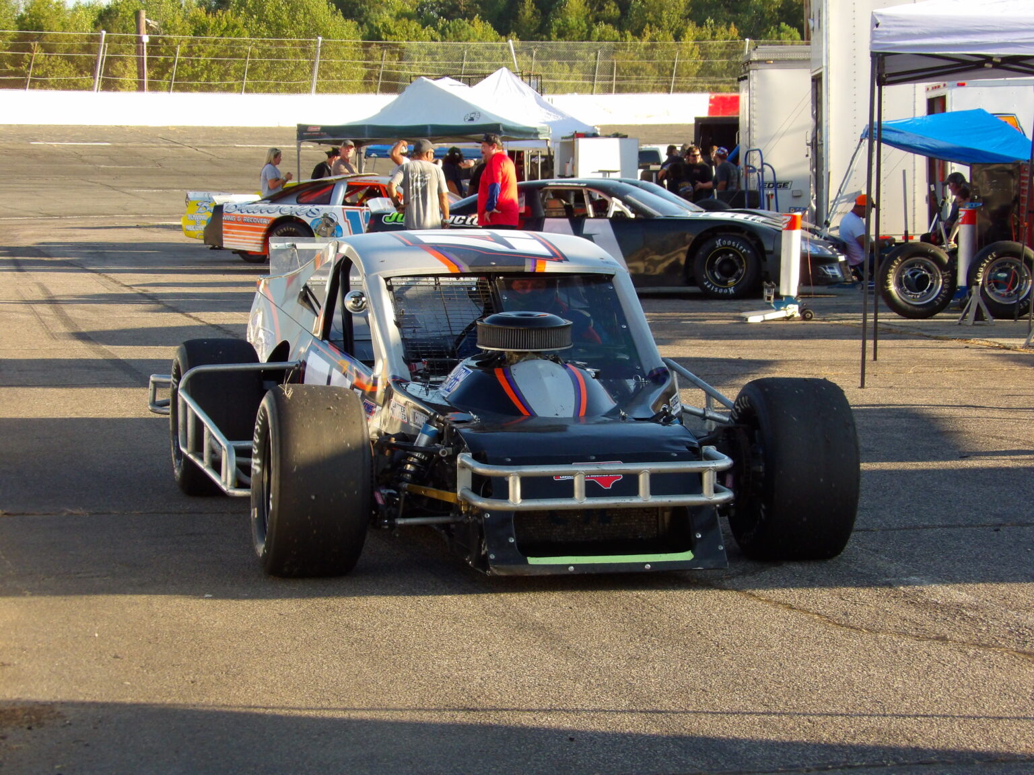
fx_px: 3047
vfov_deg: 14.5
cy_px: 388
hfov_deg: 19.3
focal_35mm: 102
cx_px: 517
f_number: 4.2
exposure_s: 1/600
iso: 265
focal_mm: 18.2
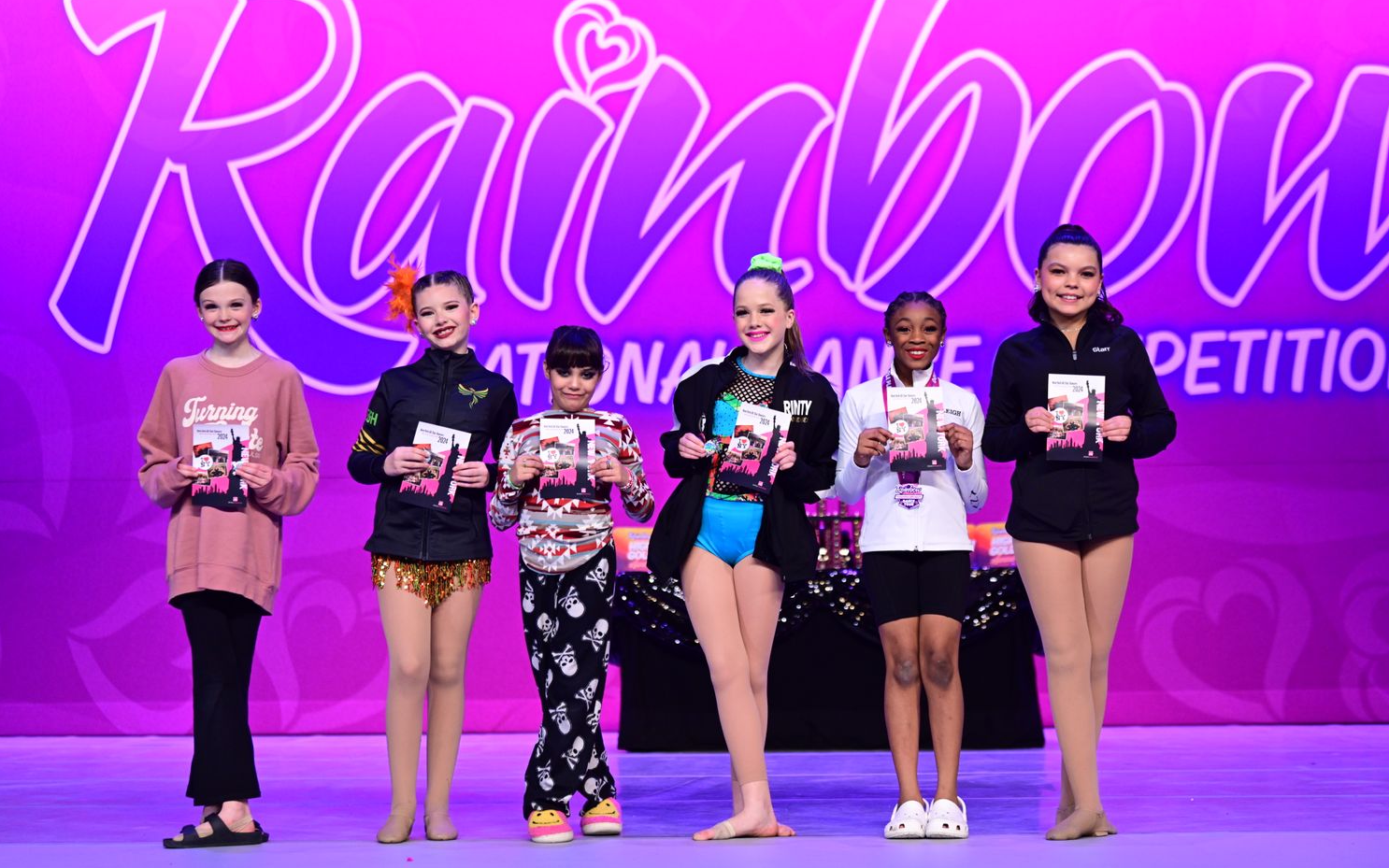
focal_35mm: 72
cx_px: 698
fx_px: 2726
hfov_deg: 28.6
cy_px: 410
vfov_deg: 18.1
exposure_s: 1/1000
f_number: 2.8
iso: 1600
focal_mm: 70
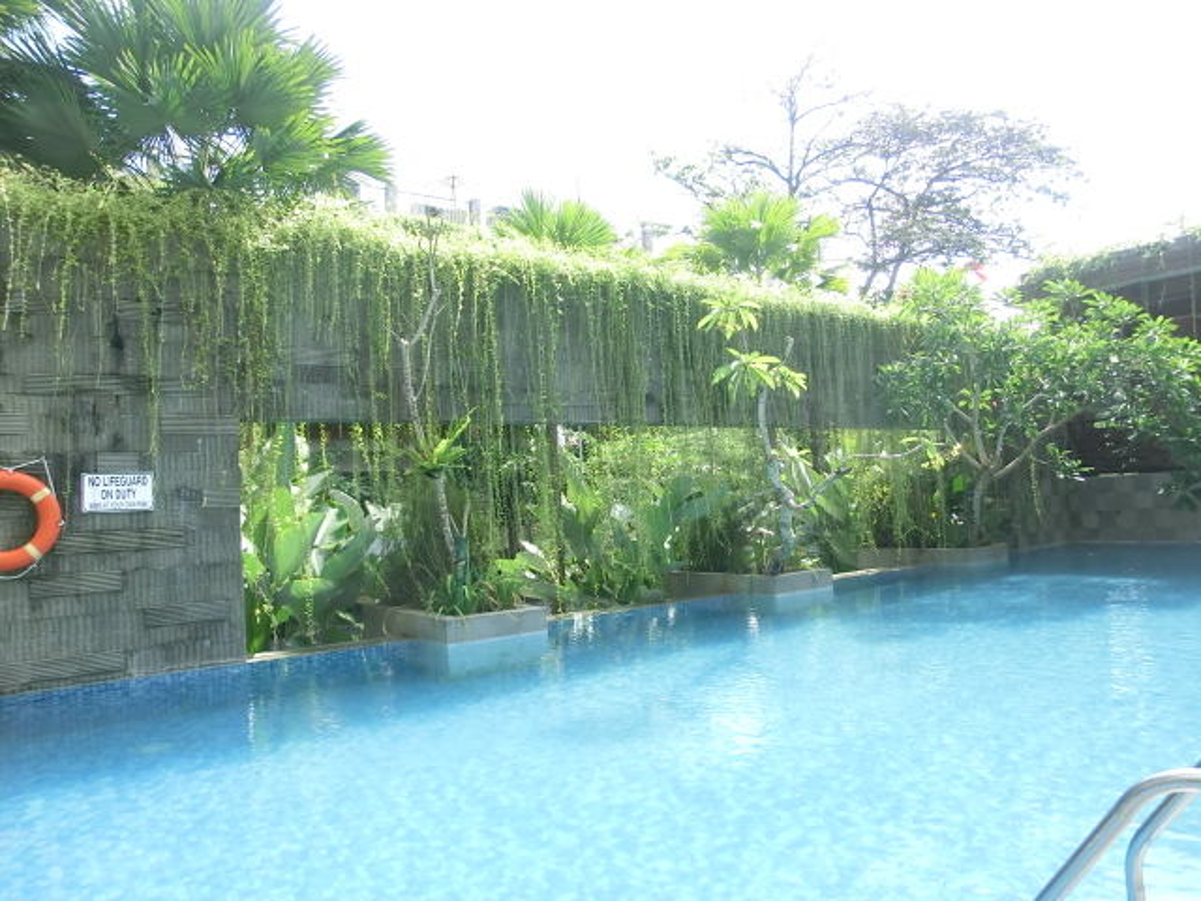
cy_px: 450
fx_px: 833
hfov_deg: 71.6
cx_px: 600
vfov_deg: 56.8
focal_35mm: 24
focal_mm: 4.24
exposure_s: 1/500
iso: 160
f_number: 3
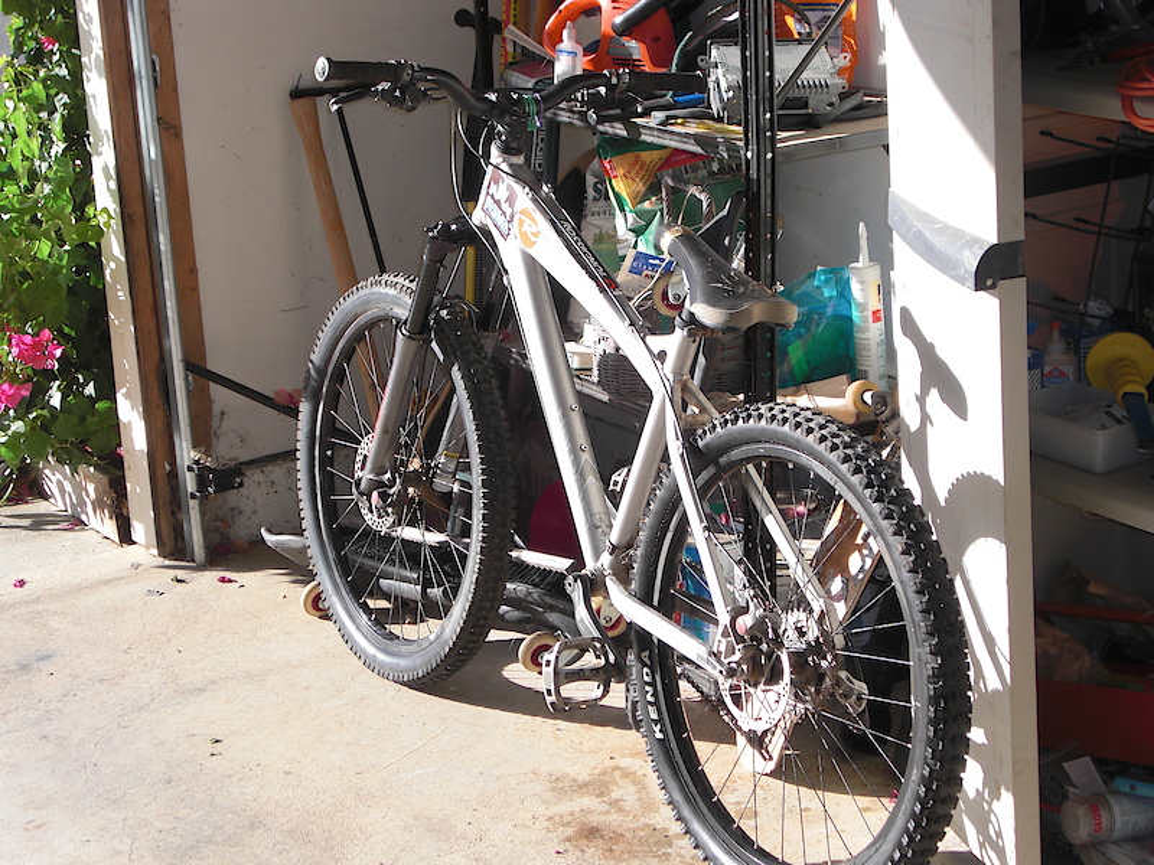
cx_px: 577
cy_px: 432
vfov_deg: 19.9
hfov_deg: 26.3
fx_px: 2467
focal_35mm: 74
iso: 50
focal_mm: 13.1
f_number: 4.2
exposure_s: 1/160
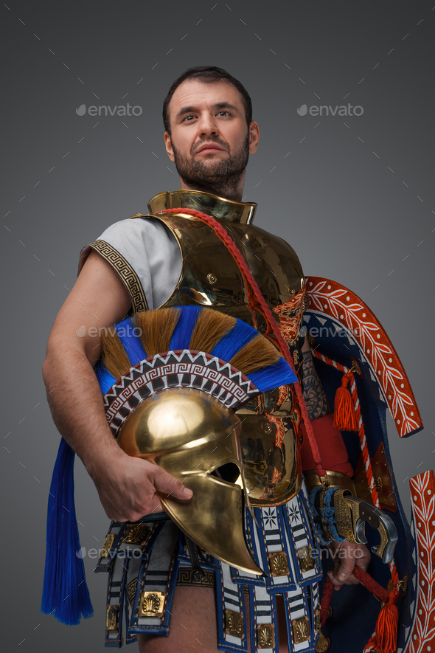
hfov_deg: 18.2
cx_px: 218
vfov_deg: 27.0
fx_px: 1359
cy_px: 326
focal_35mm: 75
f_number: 6.3
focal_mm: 75
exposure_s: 1/100
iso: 160
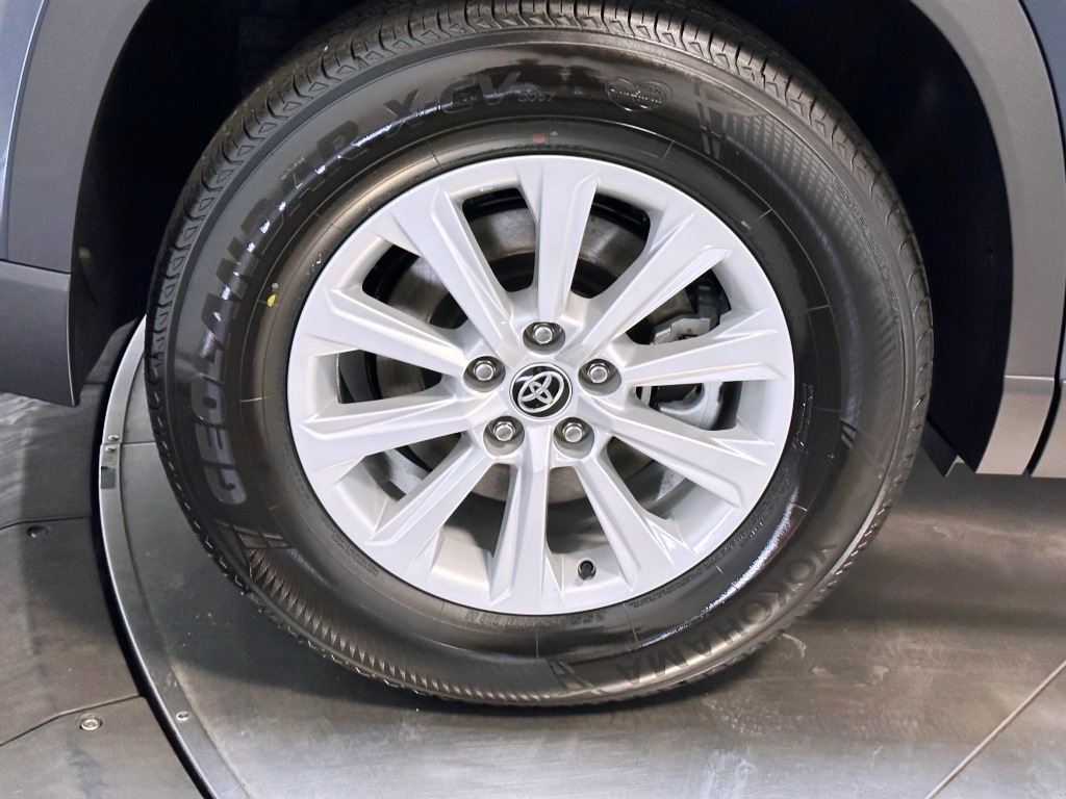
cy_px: 400
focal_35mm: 48
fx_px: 1478
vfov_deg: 30.3
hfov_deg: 39.7
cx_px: 533
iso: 500
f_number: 1.78
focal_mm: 6.86
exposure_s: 1/40
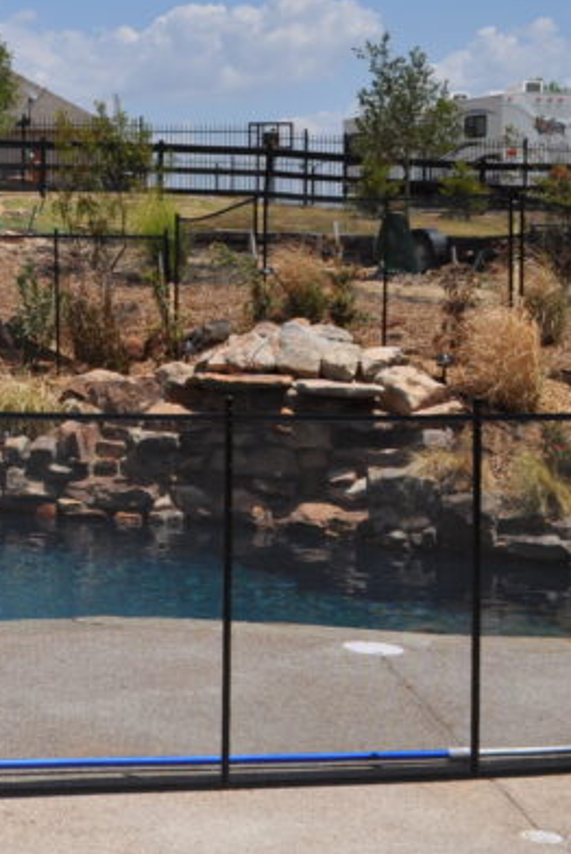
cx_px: -364
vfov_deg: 23.4
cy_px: 224
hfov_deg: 14.5
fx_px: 2042
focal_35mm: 86
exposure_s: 1/500
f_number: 11
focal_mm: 22
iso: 200
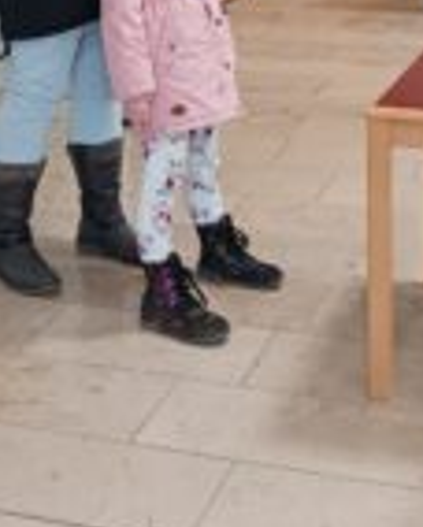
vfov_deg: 20.6
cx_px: 171
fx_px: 1390
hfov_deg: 17.3
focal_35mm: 89
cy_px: -33
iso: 160
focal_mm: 4
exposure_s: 1/50
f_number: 1.8
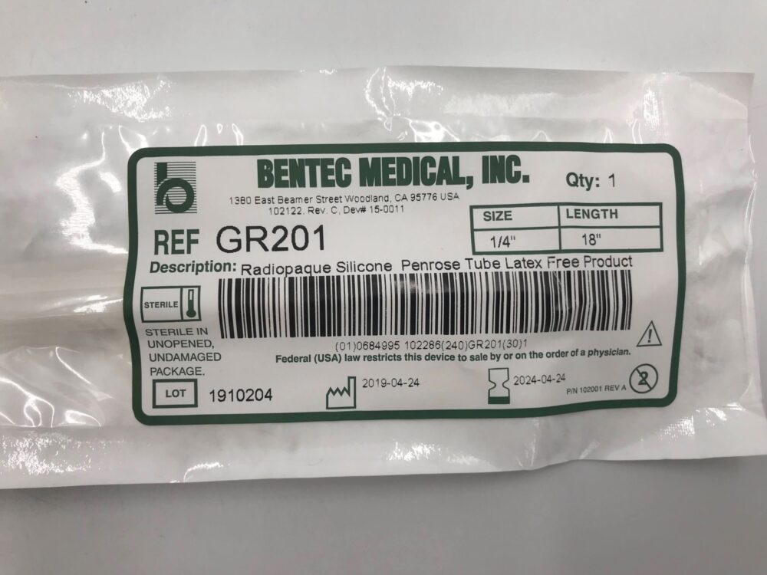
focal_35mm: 28
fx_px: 620
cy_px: 288
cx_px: 384
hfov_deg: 63.4
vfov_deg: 49.7
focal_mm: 3.99
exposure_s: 1/125
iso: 20
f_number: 1.8
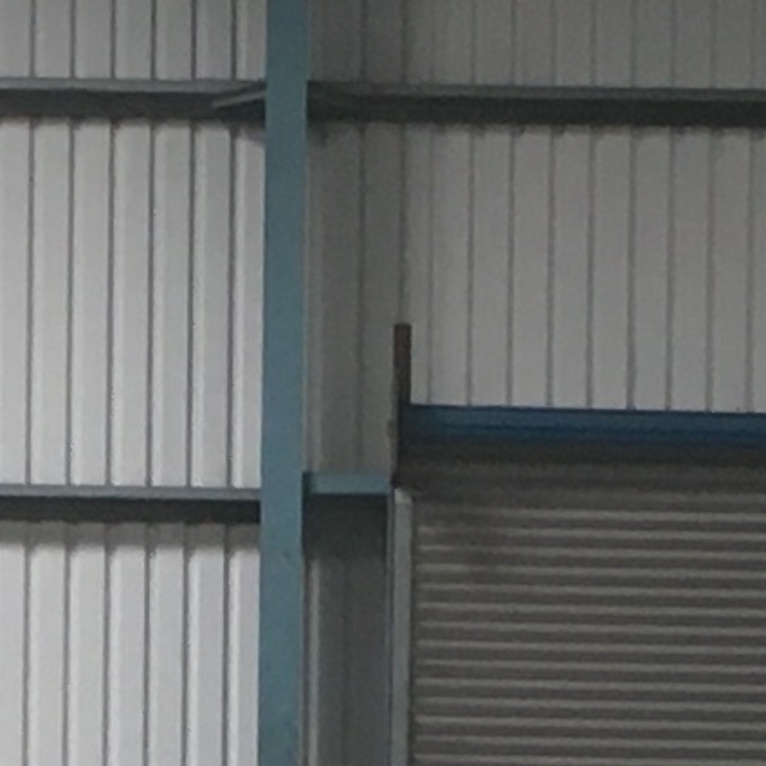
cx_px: 395
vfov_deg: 7.0
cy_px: 1357
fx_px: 6084
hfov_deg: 7.2
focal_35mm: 243
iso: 50
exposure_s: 1/33
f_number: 2.2
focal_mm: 4.15
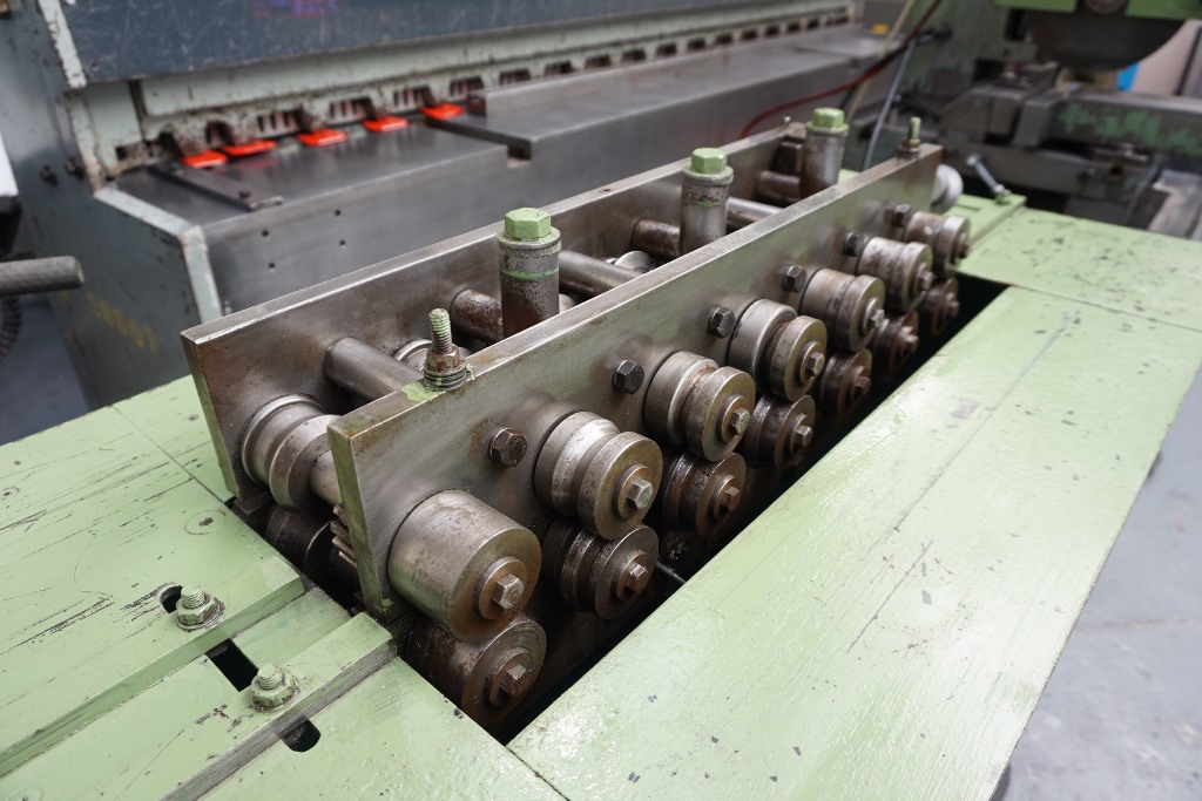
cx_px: 601
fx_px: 801
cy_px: 400
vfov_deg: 53.1
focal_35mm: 24
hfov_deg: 73.7
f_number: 4
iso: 250
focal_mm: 16
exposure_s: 1/60
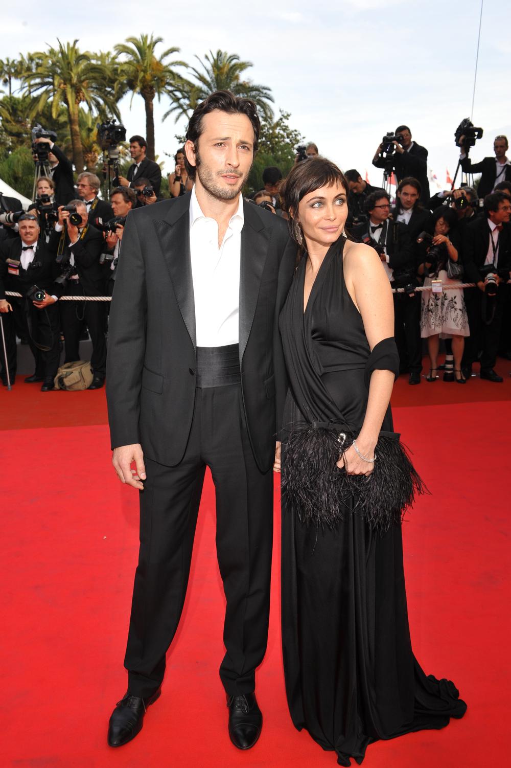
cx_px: 256
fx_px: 746
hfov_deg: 37.8
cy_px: 384
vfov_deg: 54.5
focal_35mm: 35
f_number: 8
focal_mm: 35
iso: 400
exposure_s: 1/250
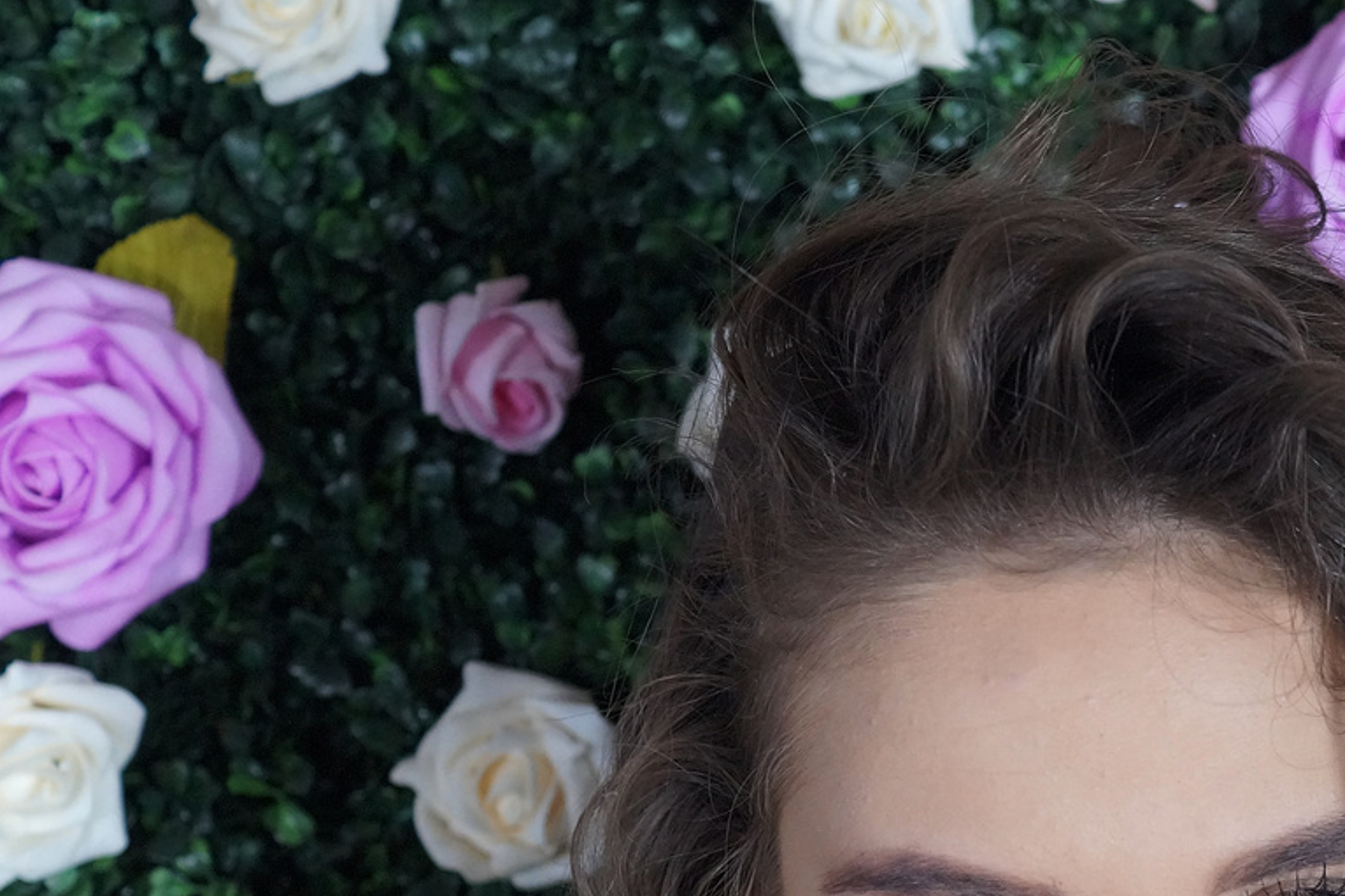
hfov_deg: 18.0
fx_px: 4148
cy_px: 842
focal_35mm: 111
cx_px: 1349
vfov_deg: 12.2
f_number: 4
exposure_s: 1/160
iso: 1250
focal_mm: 35
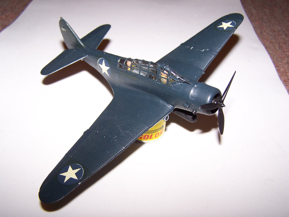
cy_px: 108
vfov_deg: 37.7
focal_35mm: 38
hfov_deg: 49.0
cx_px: 144
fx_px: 317
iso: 80
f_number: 2.8
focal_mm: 6.3
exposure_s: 1/60
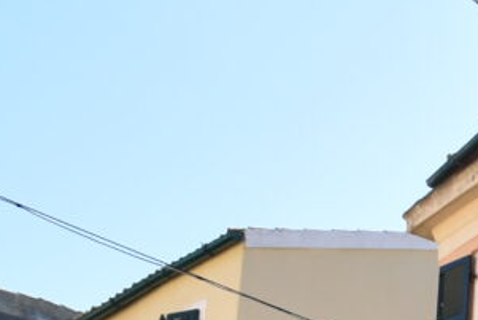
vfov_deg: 8.3
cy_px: 761
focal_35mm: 153
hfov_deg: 12.0
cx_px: 946
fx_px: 2032
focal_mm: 20
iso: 200
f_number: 8
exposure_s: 1/250
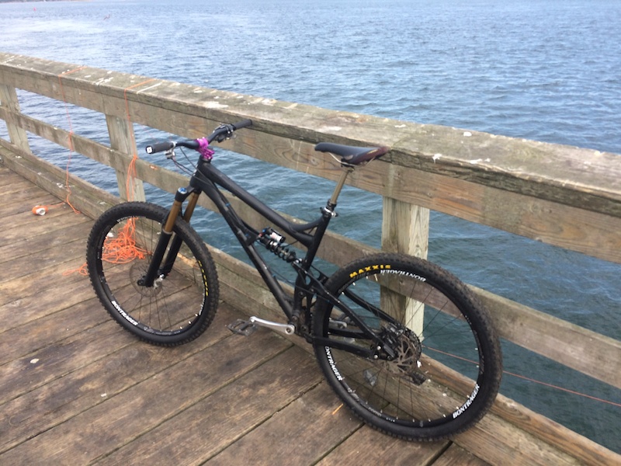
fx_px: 520
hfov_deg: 61.7
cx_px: 310
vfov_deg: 48.2
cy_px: 233
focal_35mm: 29
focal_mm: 4.15
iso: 32
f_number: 2.2
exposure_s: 1/695
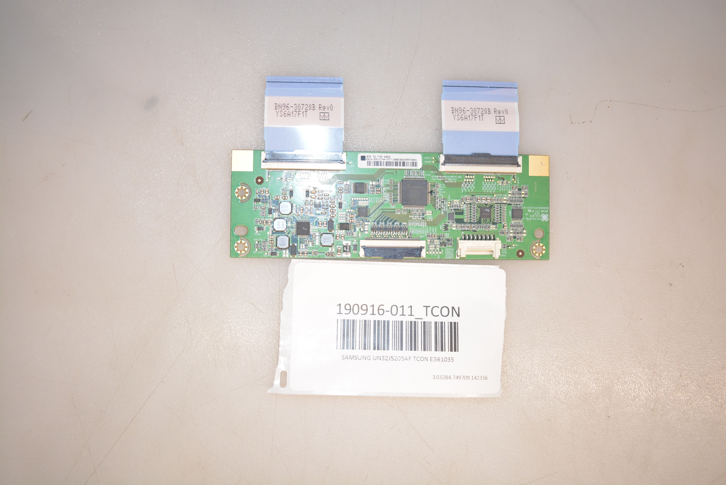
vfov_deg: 36.9
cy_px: 242
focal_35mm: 36
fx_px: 726
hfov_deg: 53.1
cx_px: 363
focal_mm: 24
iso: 1000
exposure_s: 1/200
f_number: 4
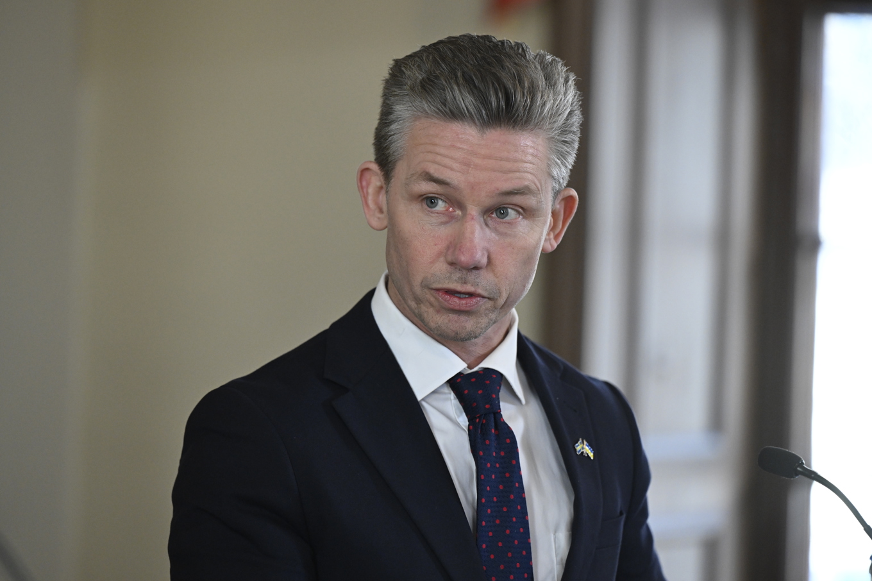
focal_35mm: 200
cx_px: 436
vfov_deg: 6.9
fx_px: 4843
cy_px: 290
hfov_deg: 10.3
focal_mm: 200
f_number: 3.5
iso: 2500
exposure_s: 1/400
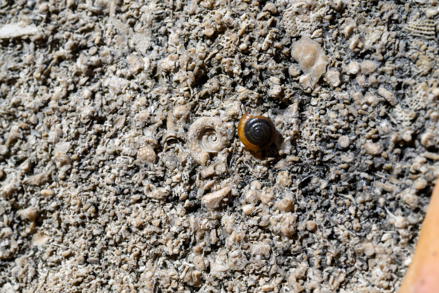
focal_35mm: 60
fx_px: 732
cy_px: 146
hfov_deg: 33.4
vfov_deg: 22.6
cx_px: 220
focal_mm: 60
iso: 1600
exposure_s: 1/1600
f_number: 20
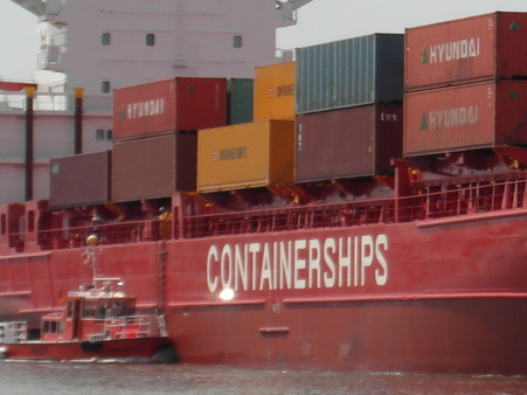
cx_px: 696
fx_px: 5829
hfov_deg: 5.1
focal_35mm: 383
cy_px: -29
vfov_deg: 3.9
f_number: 7
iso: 80
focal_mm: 19.5
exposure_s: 1/250
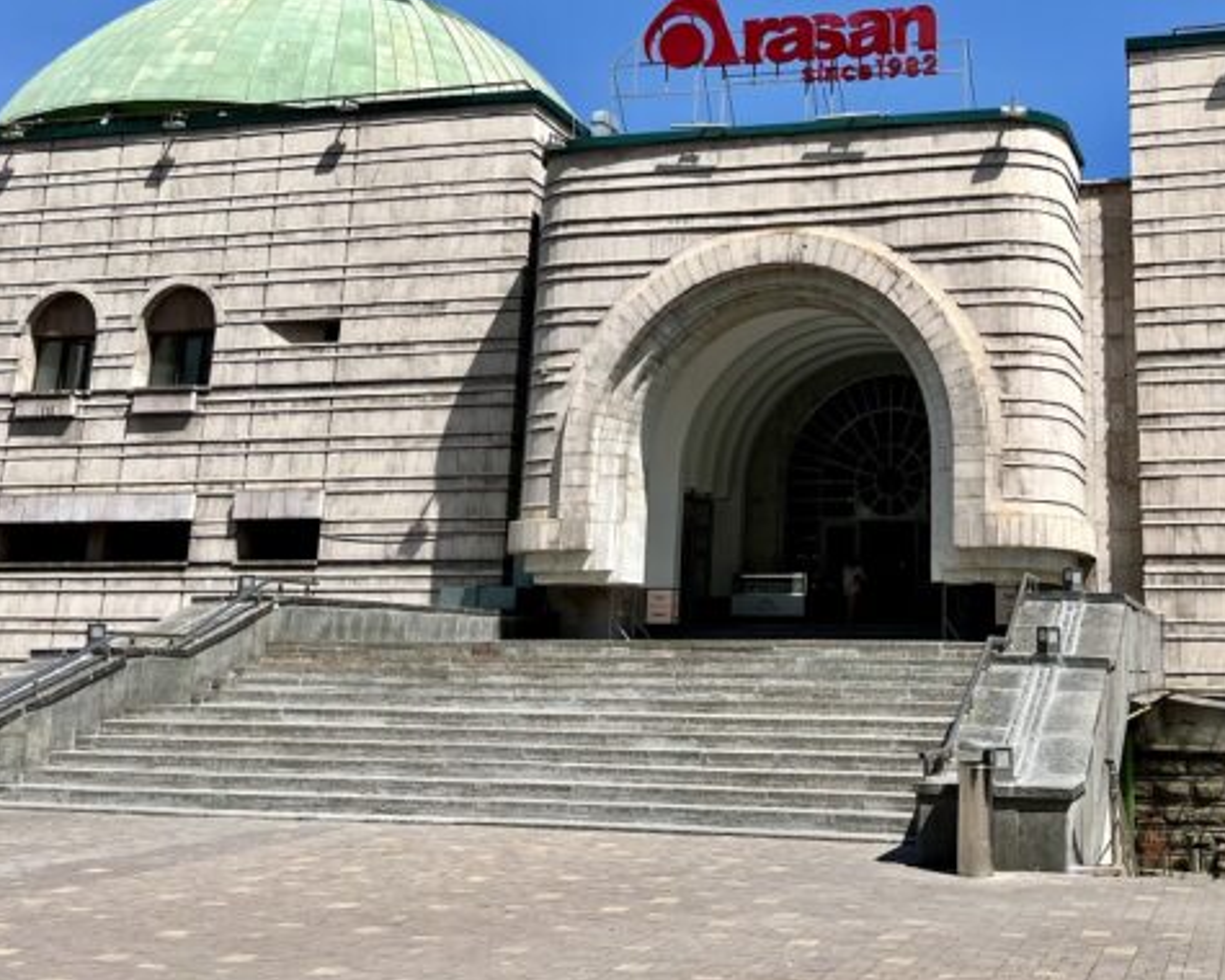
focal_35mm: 41
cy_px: 286
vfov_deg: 35.9
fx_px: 1486
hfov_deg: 43.7
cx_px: 877
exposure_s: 1/4651
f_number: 1.6
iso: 50
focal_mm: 5.1
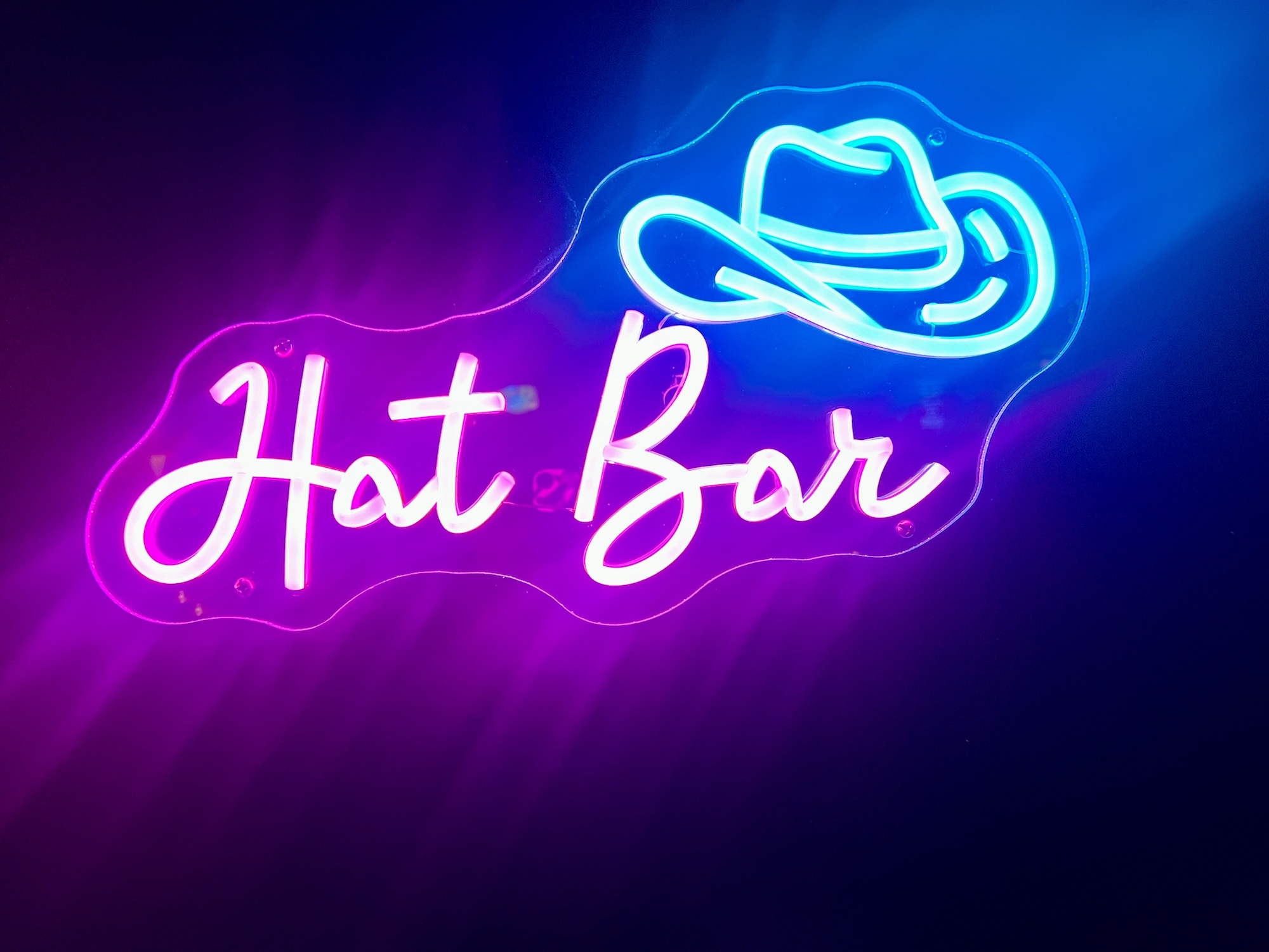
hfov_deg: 67.3
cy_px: 476
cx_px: 634
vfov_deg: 53.1
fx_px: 953
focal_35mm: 26
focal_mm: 5.7
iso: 200
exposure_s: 1/55
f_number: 1.5
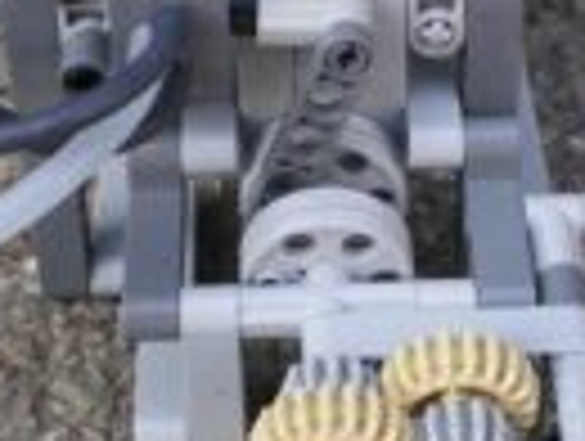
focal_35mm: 108
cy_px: 14
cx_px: 274
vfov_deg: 13.6
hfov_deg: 18.2
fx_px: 1829
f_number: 3.1
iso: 64
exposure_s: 1/80
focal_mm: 6.3
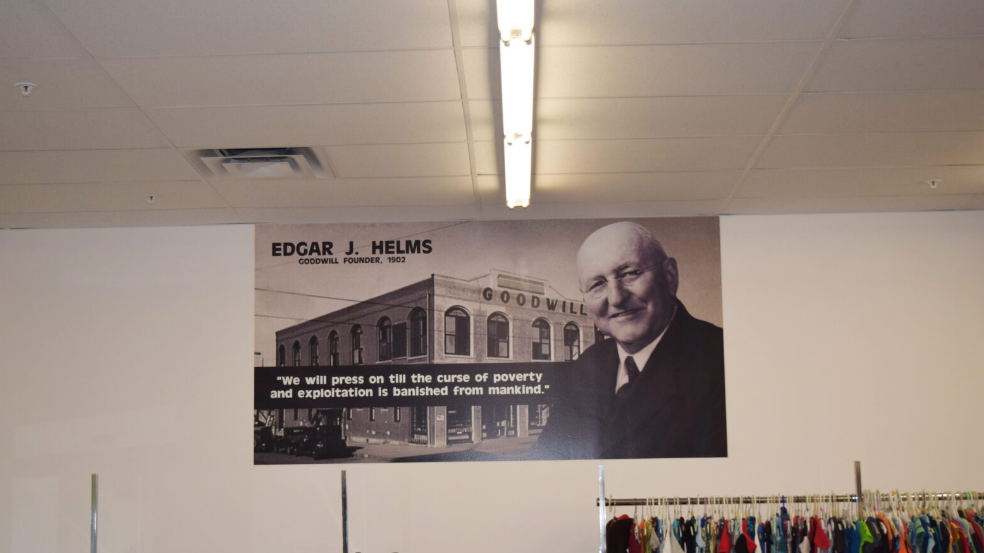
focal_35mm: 57
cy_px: 323
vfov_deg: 21.1
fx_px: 1487
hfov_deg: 36.6
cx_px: 489
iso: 400
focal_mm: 36
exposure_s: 1/200
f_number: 4.8
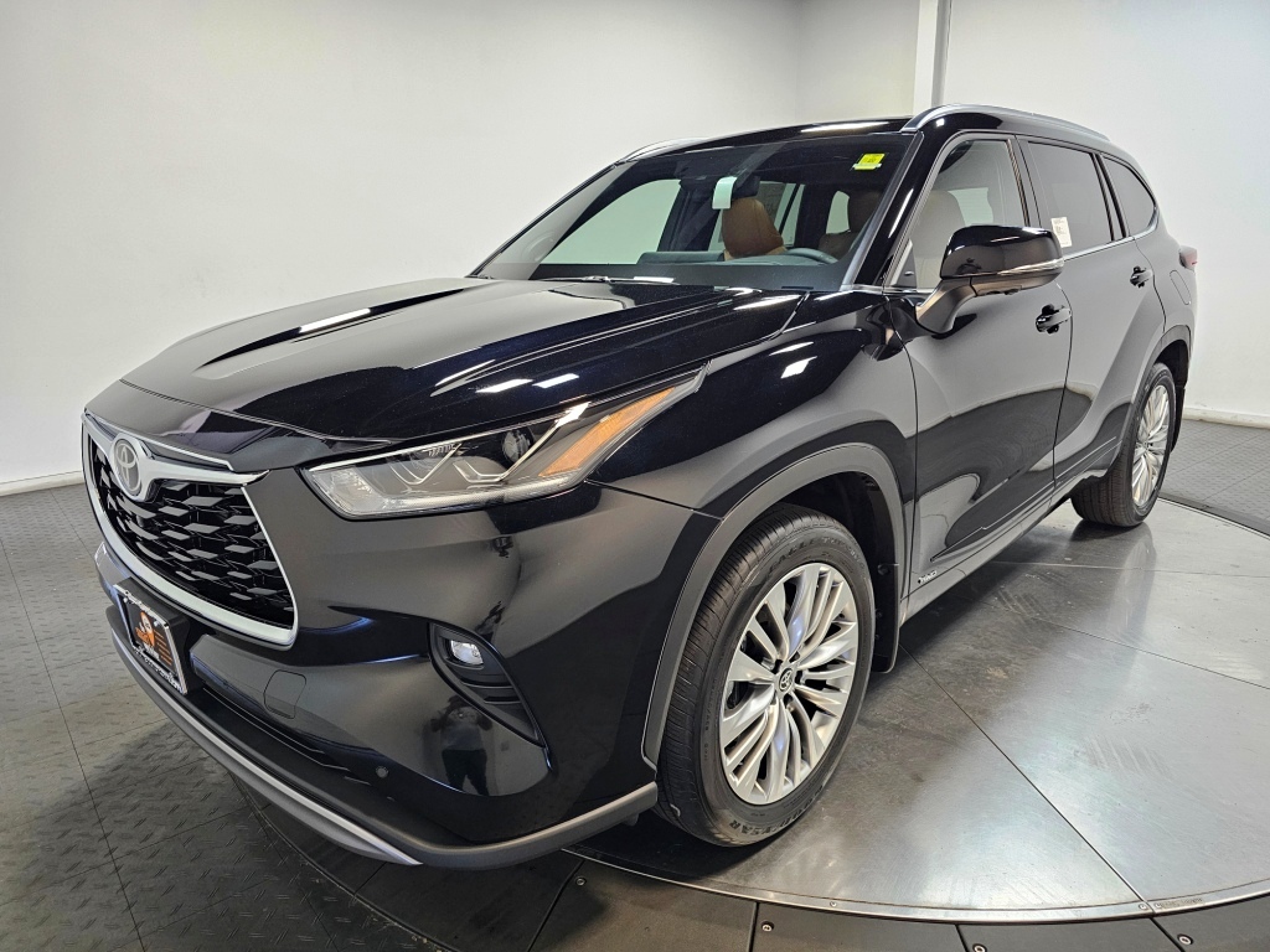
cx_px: 635
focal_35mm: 23
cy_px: 476
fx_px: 844
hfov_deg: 73.9
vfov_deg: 58.9
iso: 640
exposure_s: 1/60
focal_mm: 6.3
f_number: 1.7
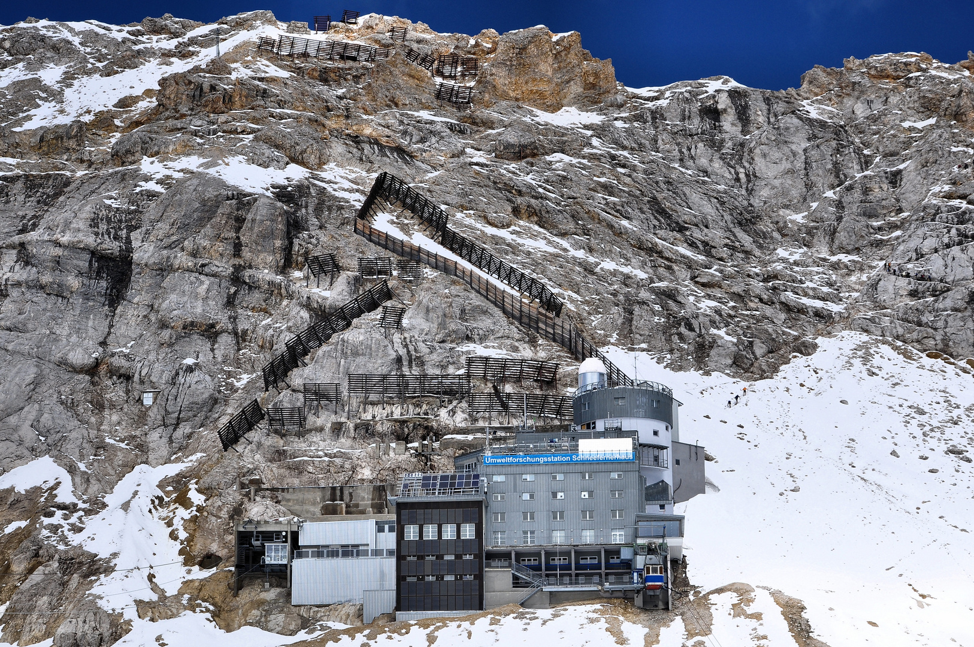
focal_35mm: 78
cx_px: 487
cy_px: 324
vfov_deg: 17.4
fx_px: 2108
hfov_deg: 26.0
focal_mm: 52
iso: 200
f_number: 11
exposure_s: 1/500
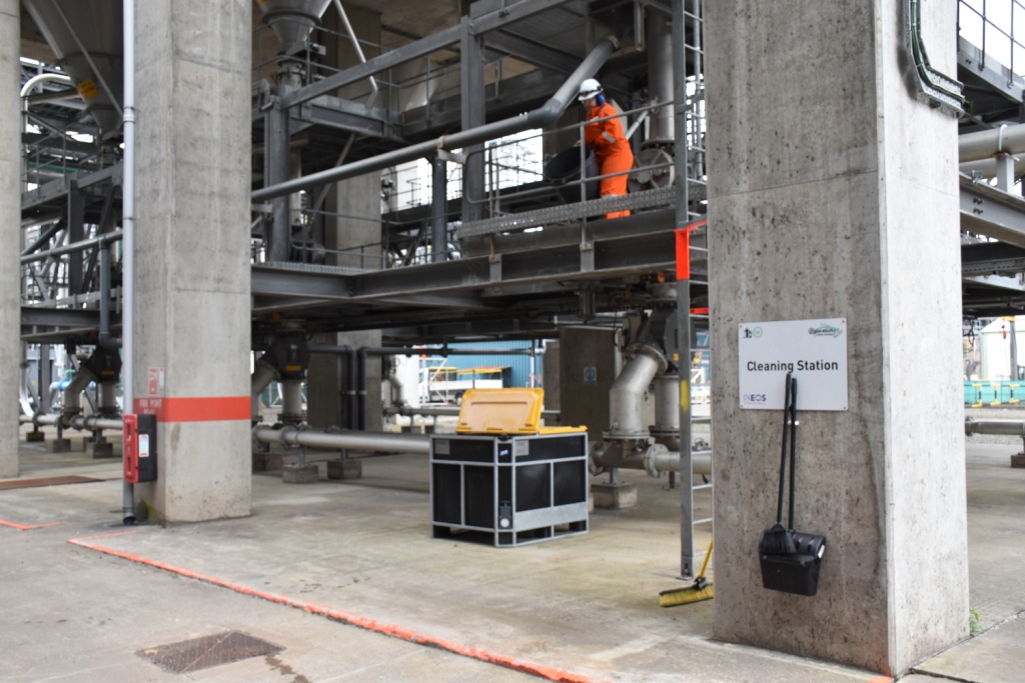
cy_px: 342
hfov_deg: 55.1
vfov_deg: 38.4
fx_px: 982
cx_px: 512
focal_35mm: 34
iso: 400
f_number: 6.3
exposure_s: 1/160
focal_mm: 23
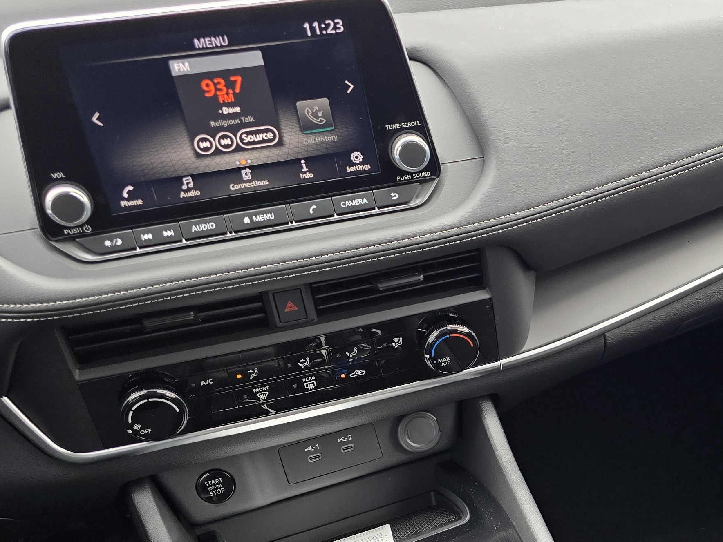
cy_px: 481
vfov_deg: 27.1
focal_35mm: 52
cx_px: 714
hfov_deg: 33.8
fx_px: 1086
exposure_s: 1/180
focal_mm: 6.3
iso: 80
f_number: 1.7
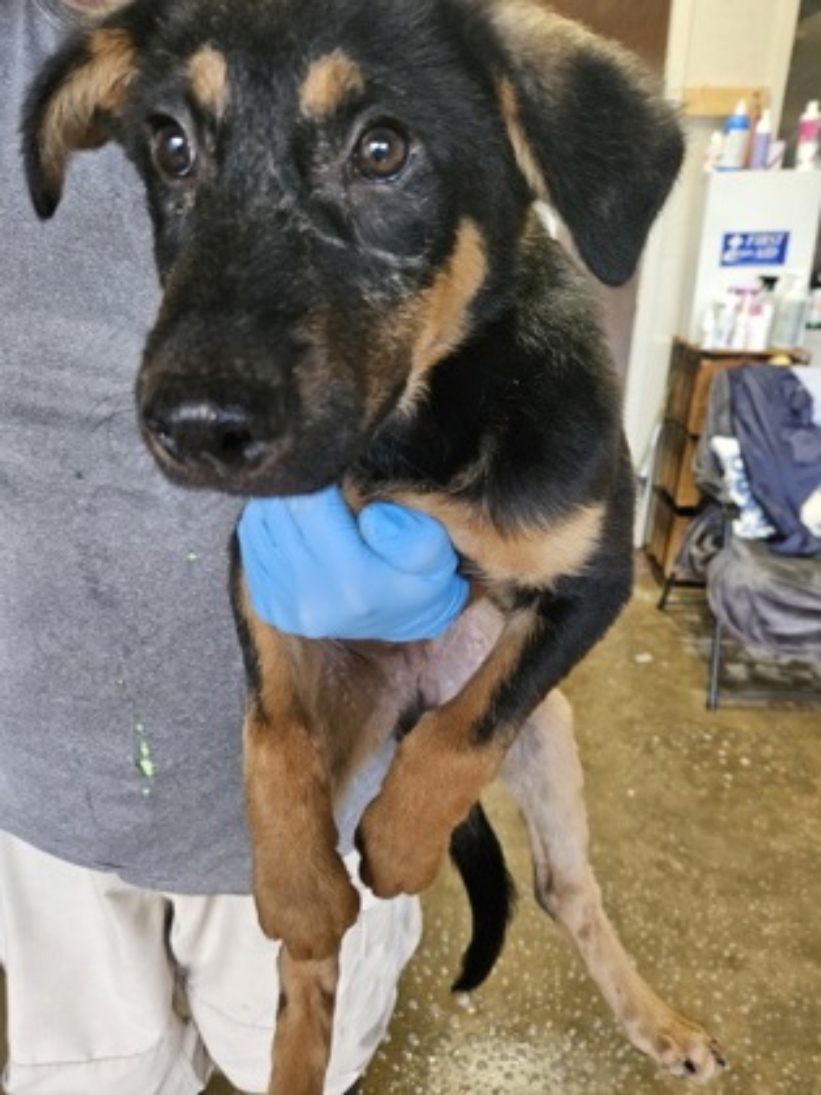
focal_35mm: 23
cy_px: 548
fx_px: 727
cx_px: 410
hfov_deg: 58.9
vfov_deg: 73.9
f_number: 1.8
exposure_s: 1/120
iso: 400
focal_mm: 5.4
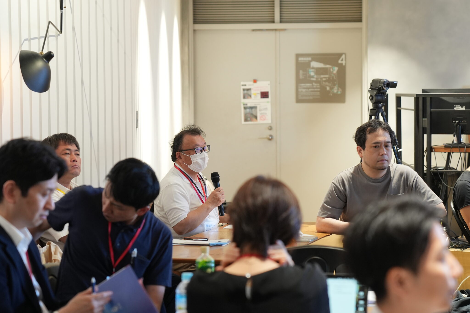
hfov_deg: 19.5
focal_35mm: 105
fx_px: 1371
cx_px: 235
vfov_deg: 13.0
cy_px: 156
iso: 1250
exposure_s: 1/125
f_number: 2.8
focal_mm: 70
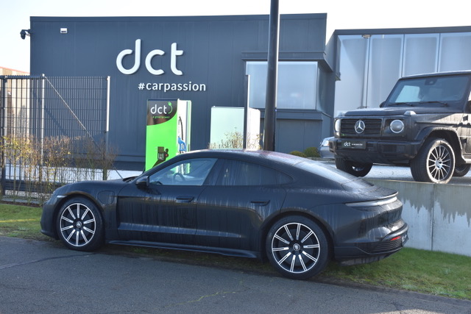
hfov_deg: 43.6
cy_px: 157
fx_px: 589
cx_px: 236
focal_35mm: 45
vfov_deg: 29.9
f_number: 5.6
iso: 280
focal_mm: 30
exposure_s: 1/250
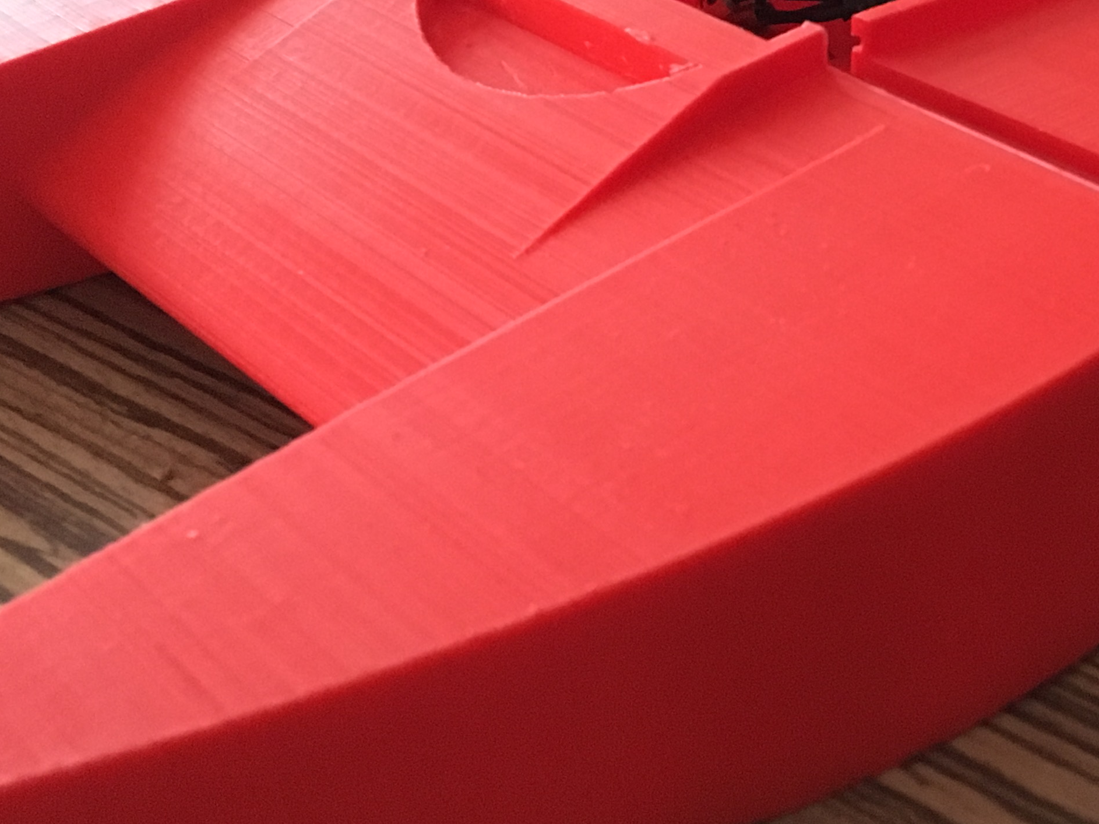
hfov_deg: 30.5
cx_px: 875
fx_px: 1968
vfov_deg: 23.2
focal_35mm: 62
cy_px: 125
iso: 320
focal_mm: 4.15
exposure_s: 1/17
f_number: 2.2
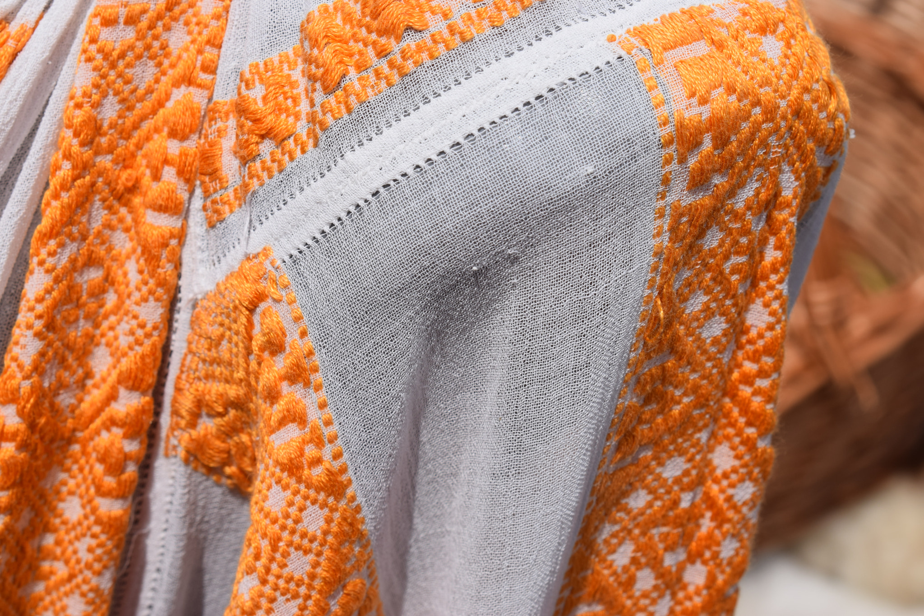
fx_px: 2117
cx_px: 462
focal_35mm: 82
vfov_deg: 16.6
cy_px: 308
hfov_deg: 24.6
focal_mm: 55
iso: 200
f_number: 11
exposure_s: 1/500
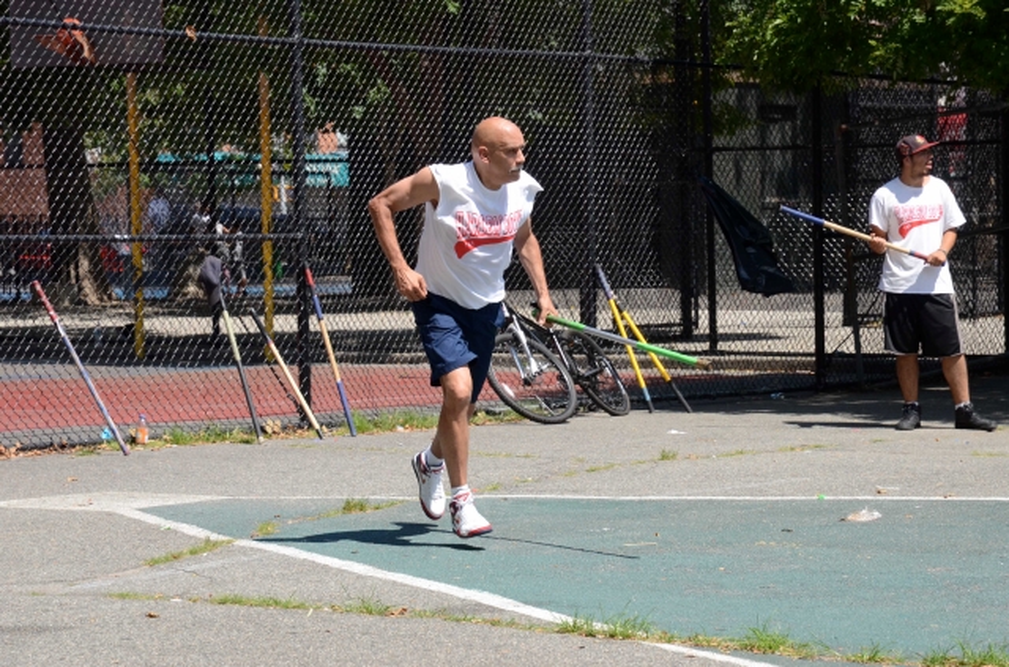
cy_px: 334
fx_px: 3564
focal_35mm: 128
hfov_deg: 16.1
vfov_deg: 10.7
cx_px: 504
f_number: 11
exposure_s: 1/1000
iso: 800
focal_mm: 85
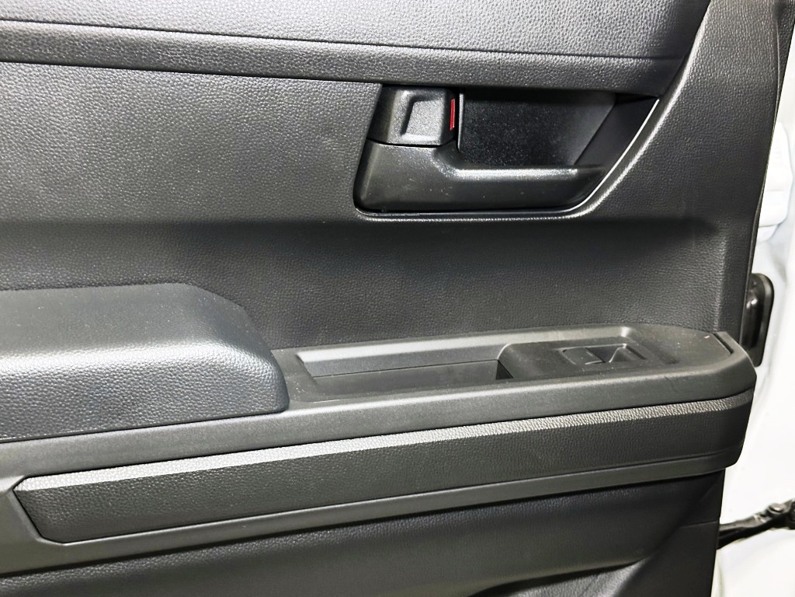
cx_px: 398
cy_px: 298
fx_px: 1102
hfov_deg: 39.7
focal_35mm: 48
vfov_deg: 30.3
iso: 640
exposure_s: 1/24
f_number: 1.78
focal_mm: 6.86
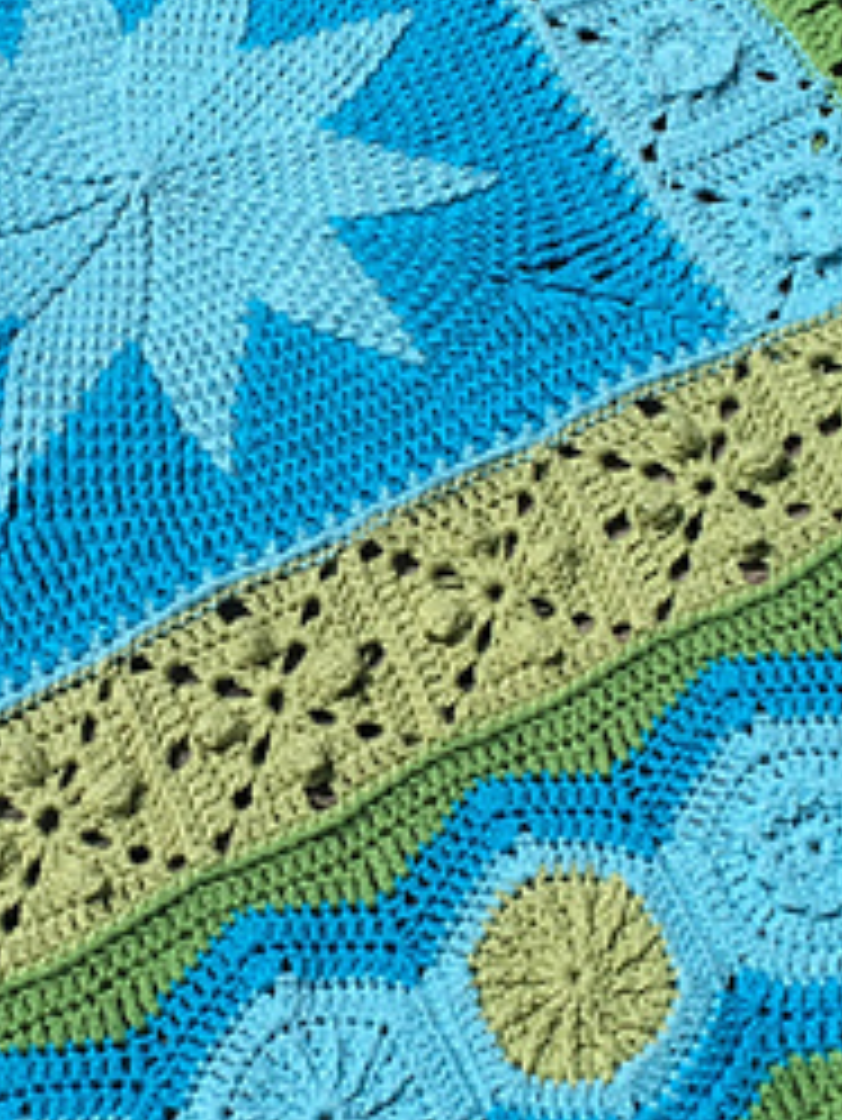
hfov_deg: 19.1
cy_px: 544
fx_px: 2495
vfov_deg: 25.3
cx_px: 243
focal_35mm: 77
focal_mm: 4.12
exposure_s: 1/4566
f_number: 2.2
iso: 40
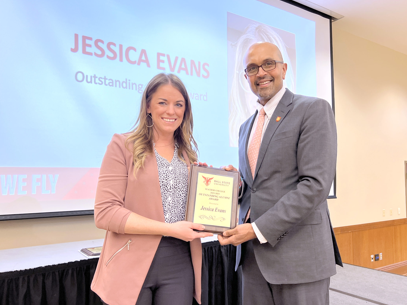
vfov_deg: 46.8
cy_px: 162
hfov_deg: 59.8
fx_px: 353
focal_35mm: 30
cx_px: 226
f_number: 1.5
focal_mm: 5.7
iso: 100
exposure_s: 1/120
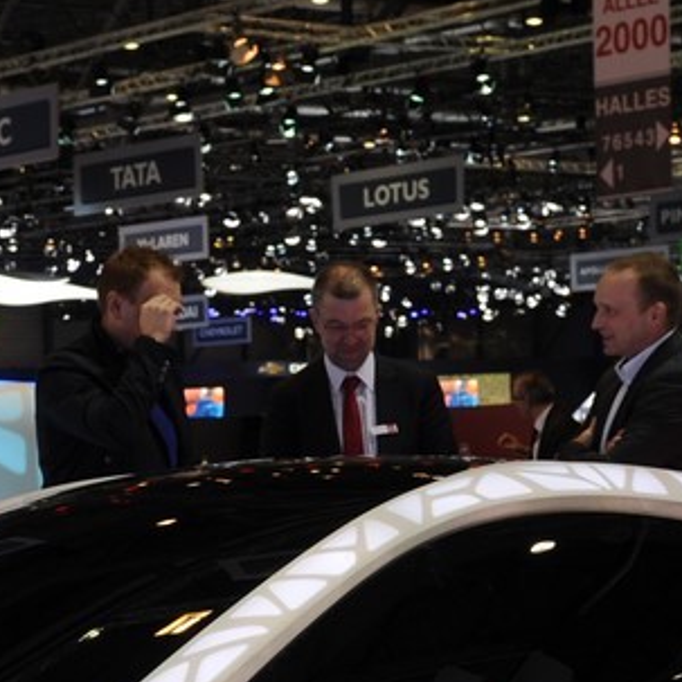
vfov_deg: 14.1
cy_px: 666
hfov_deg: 14.1
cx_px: 20
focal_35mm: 122
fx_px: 2719
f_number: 6.3
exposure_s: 1/125
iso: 800
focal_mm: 34
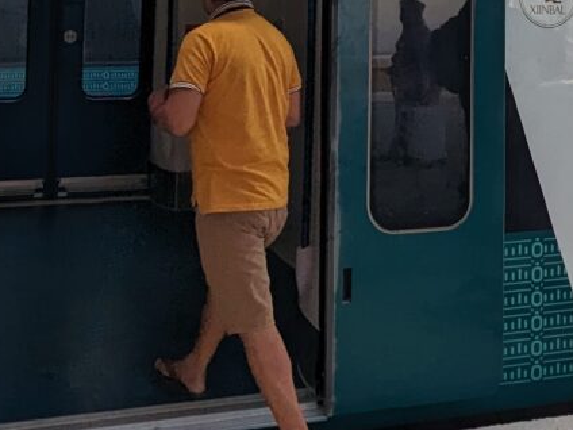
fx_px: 960
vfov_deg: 23.4
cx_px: 243
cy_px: -68
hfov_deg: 33.2
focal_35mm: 58
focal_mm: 2.35
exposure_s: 1/1754
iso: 40
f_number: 2.2
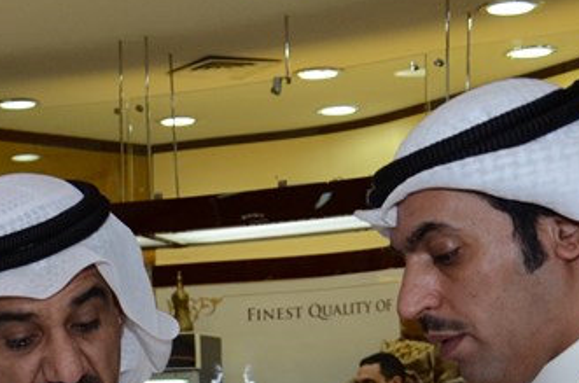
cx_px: -12
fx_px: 1565
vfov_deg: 13.3
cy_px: 540
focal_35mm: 98
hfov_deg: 20.2
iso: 1000
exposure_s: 1/160
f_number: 3.8
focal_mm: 21
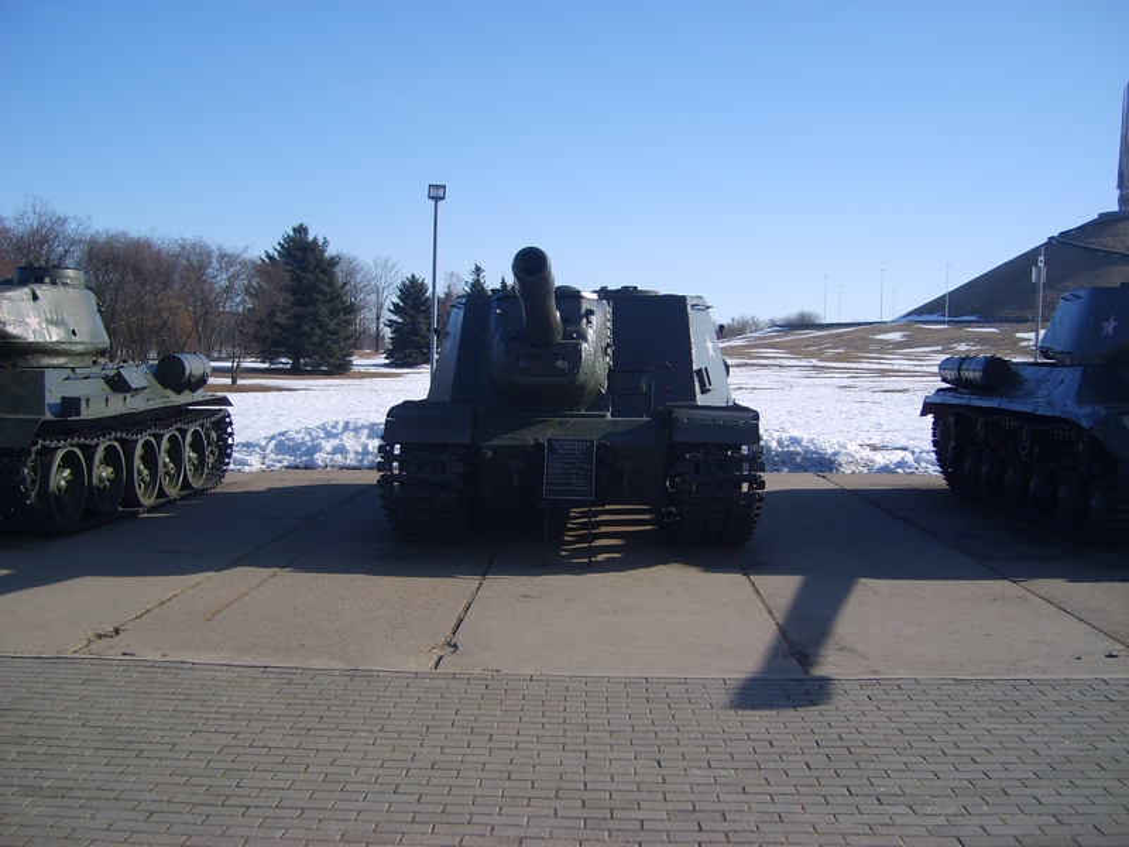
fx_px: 1142
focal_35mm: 35
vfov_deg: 40.7
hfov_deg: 52.6
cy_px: 424
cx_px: 564
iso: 50
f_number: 7.1
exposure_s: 1/180
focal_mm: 5.8
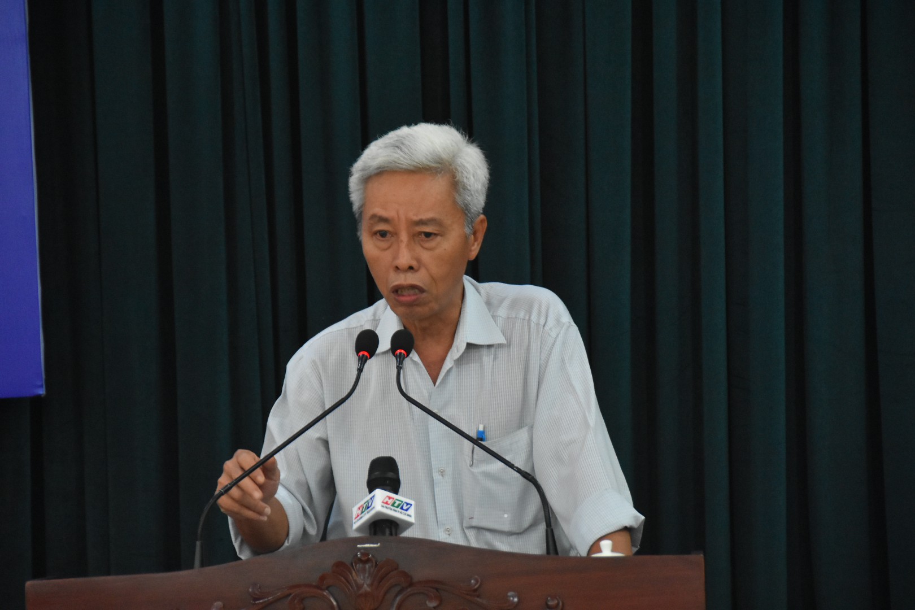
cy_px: 305
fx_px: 5146
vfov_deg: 6.8
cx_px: 458
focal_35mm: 202
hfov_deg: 10.2
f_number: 5.6
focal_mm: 135
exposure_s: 1/125
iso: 3200
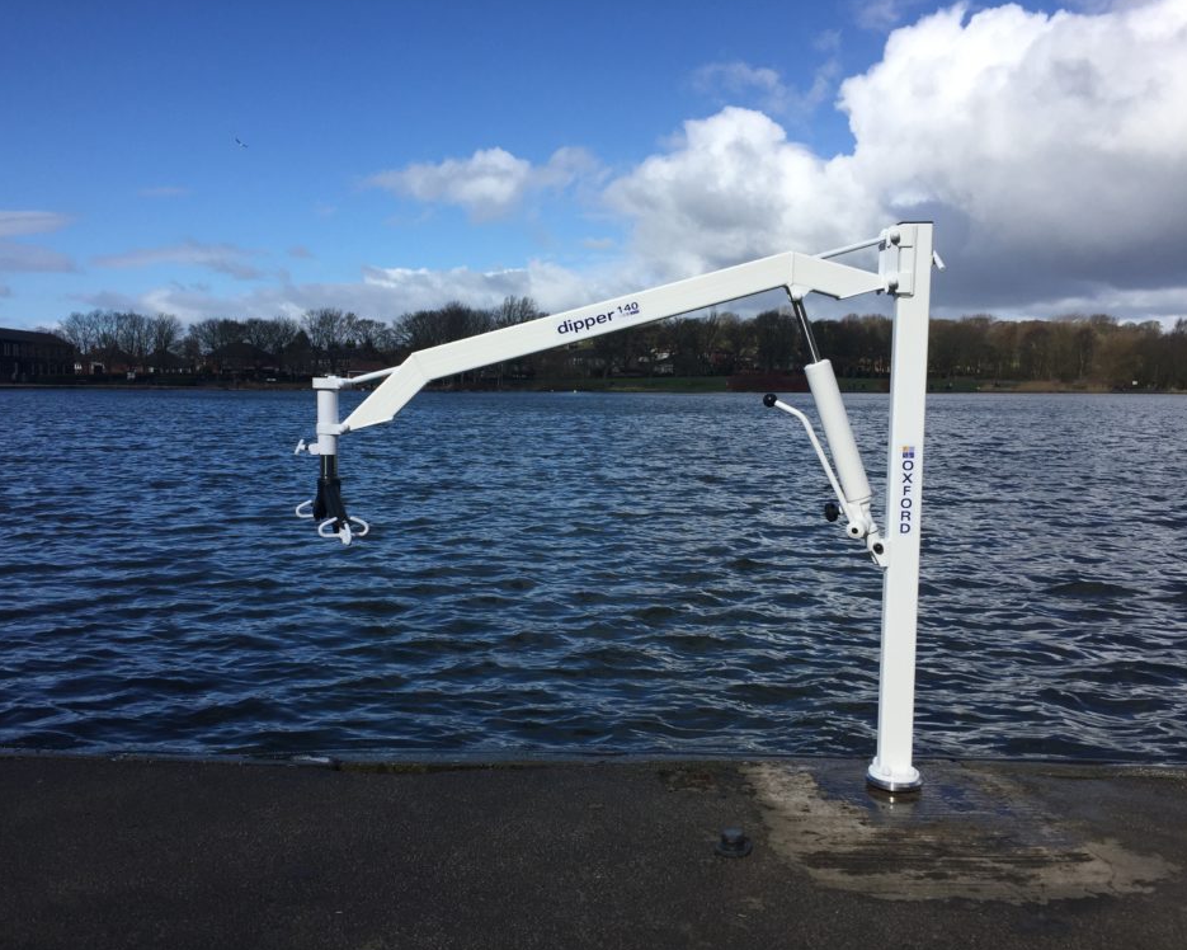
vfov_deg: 47.1
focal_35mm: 31
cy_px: 476
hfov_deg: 57.1
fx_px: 1089
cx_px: 543
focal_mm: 4.15
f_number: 2.2
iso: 32
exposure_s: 1/2639
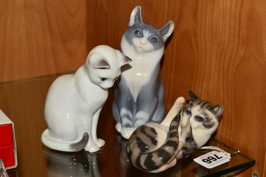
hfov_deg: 29.3
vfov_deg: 19.7
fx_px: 509
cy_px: 88
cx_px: 133
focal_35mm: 69
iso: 100
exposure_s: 1/60
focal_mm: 46
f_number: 8
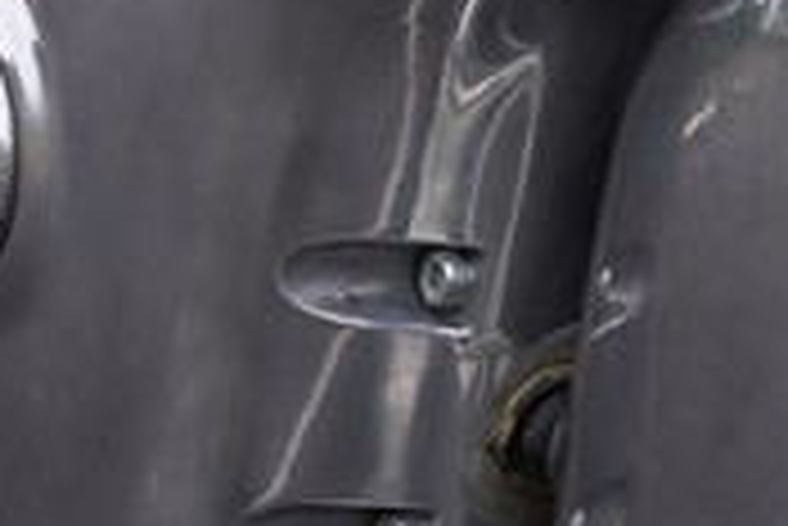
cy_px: 220
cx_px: 248
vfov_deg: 5.7
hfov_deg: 8.6
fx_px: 5258
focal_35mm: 240
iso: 100
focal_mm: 70
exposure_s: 1/250
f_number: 6.3
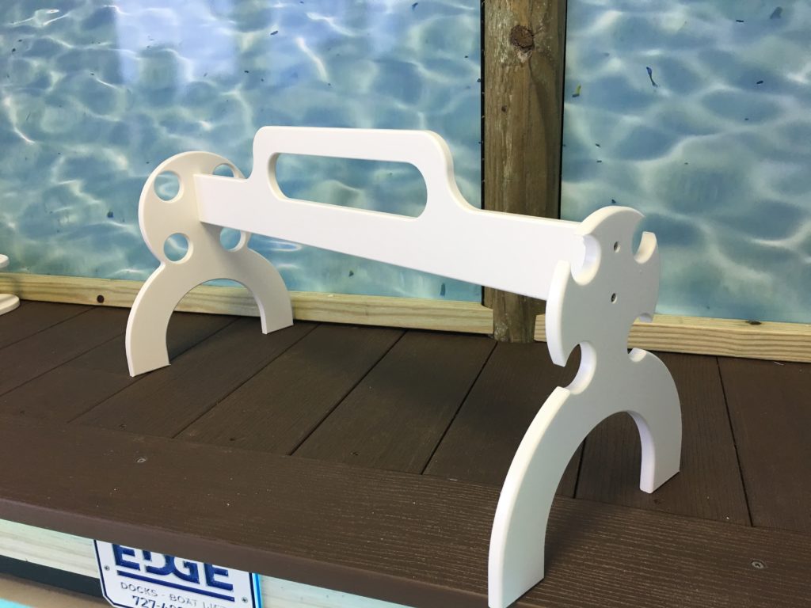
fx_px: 679
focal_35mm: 29
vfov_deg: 48.2
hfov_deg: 61.7
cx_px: 406
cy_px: 304
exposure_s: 1/30
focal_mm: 4.15
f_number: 2.2
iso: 32
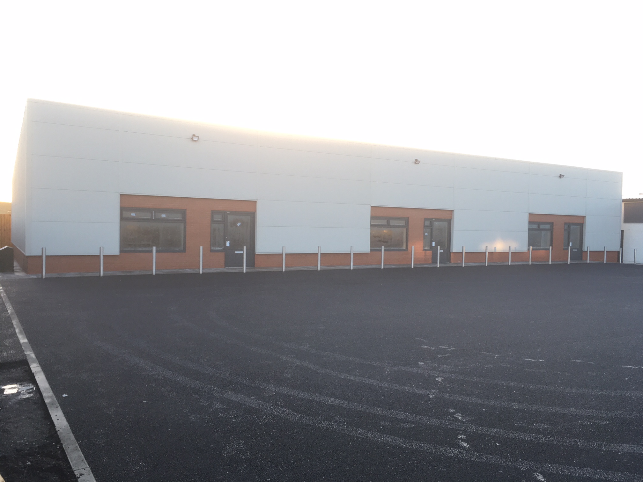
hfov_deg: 61.7
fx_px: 539
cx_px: 322
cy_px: 241
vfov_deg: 48.2
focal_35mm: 29
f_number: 2.2
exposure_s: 1/100
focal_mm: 4.15
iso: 32
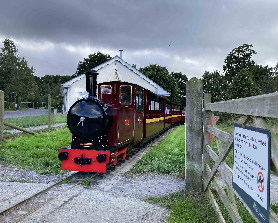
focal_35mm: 30
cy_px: 114
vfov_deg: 48.5
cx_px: 142
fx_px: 247
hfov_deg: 58.8
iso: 20
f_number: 1.8
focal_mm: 3.99
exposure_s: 1/657
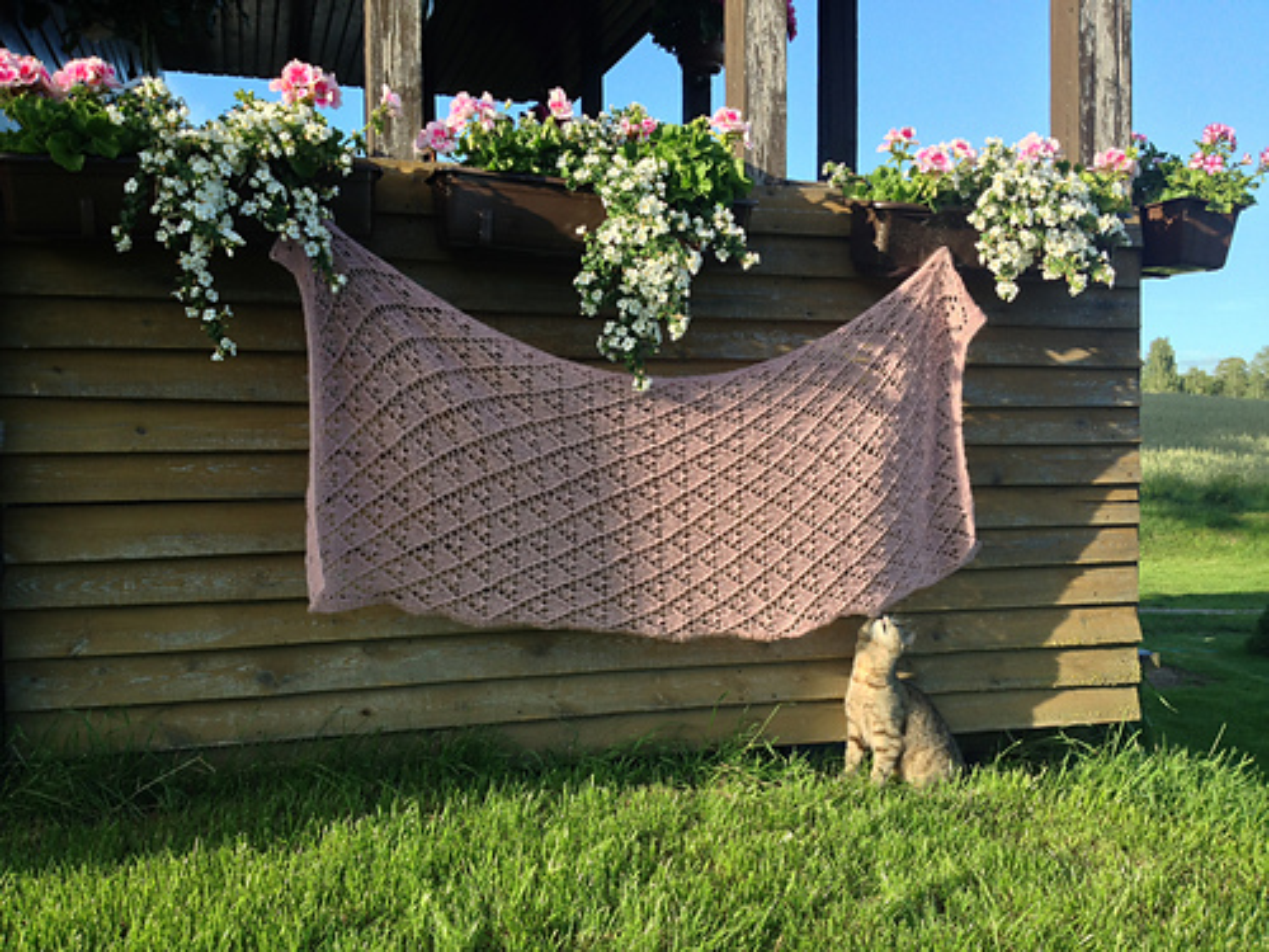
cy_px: 476
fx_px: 1283
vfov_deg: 40.7
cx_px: 634
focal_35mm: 35
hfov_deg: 52.6
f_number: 2.4
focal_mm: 4.28
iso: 50
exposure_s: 1/484
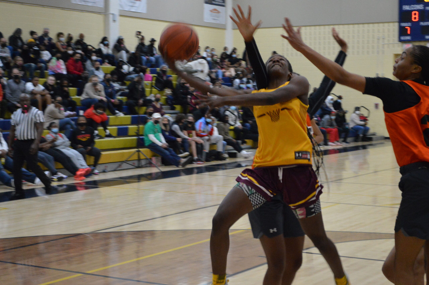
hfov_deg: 29.3
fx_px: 821
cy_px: 142
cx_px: 214
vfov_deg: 19.7
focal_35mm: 69
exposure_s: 1/125
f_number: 5.3
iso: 3200
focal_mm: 46
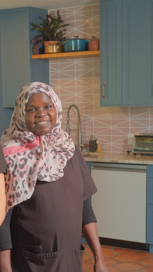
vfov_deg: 26.1
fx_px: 584
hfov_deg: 14.9
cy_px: 180
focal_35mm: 81
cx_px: 54
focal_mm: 50
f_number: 9
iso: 3200
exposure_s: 1/50
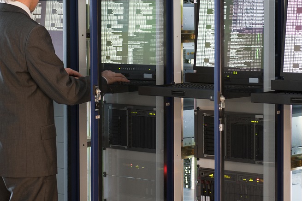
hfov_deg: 16.6
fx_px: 1031
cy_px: 82
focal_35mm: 123
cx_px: 204
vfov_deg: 11.1
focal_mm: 62
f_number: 2.8
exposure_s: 1/5
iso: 400
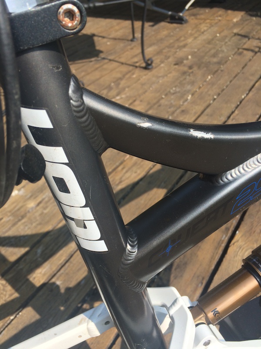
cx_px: 130
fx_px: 292
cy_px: 174
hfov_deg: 48.2
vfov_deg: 61.7
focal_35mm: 29
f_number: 2.2
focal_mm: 4.15
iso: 32
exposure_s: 1/1001
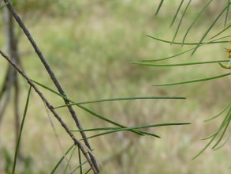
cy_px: 44
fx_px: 2423
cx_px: 218
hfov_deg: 5.4
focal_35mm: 363
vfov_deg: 4.1
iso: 100
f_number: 3.6
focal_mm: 16.7
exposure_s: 1/100
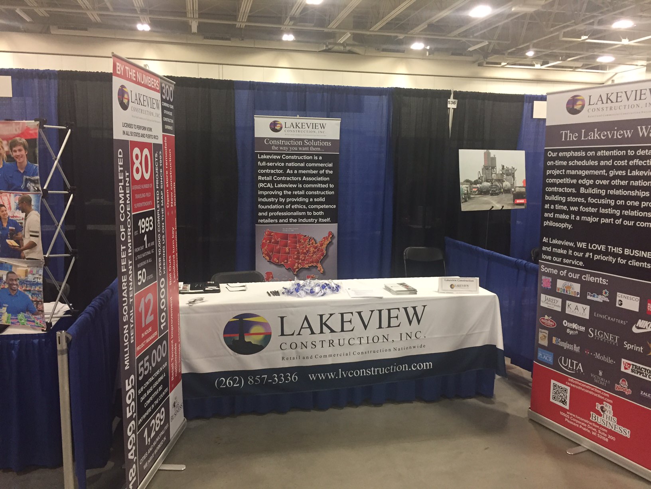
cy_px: 244
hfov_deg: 61.7
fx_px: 545
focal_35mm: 29
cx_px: 326
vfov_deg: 48.2
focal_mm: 4.15
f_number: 2.2
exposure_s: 1/30
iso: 160
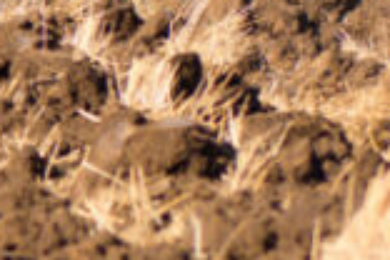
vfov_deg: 2.0
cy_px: -2
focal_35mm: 688
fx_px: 7453
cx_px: 268
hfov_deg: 3.0
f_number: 2.8
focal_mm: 105
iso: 100
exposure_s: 1/1600
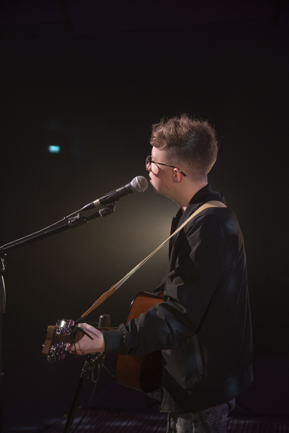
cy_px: 216
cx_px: 144
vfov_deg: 26.0
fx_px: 939
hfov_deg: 17.5
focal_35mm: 78
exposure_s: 1/200
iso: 640
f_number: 3.8
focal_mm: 52
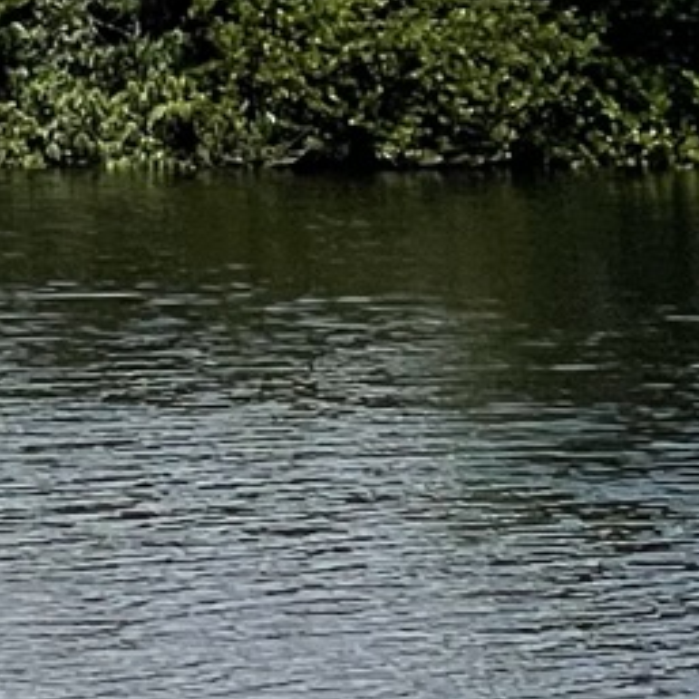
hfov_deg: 3.8
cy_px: -1118
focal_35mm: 450
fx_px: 10281
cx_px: -1208
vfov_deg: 3.8
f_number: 2.2
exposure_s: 1/2801
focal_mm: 7.5
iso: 20
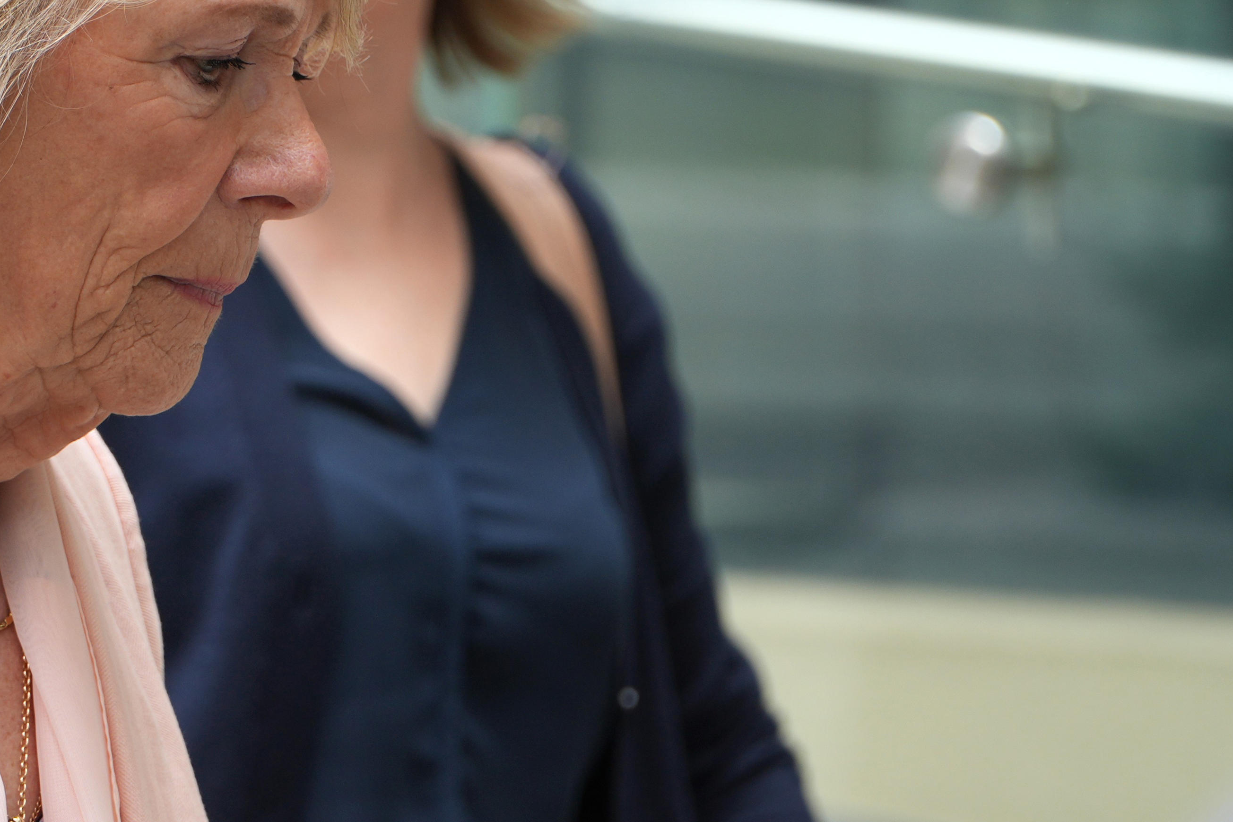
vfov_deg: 4.9
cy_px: 433
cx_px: 164
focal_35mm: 279
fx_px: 9552
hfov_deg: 7.4
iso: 125
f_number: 4
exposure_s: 1/320
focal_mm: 97
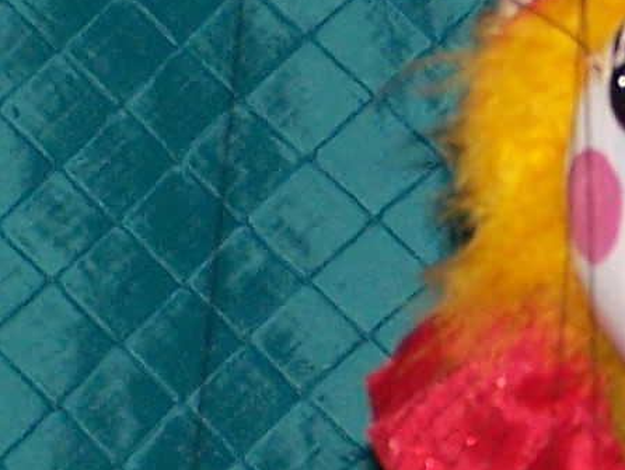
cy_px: 295
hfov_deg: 3.6
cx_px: 1434
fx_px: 9791
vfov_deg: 2.7
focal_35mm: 542
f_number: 3.2
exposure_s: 1/90
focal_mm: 17.5
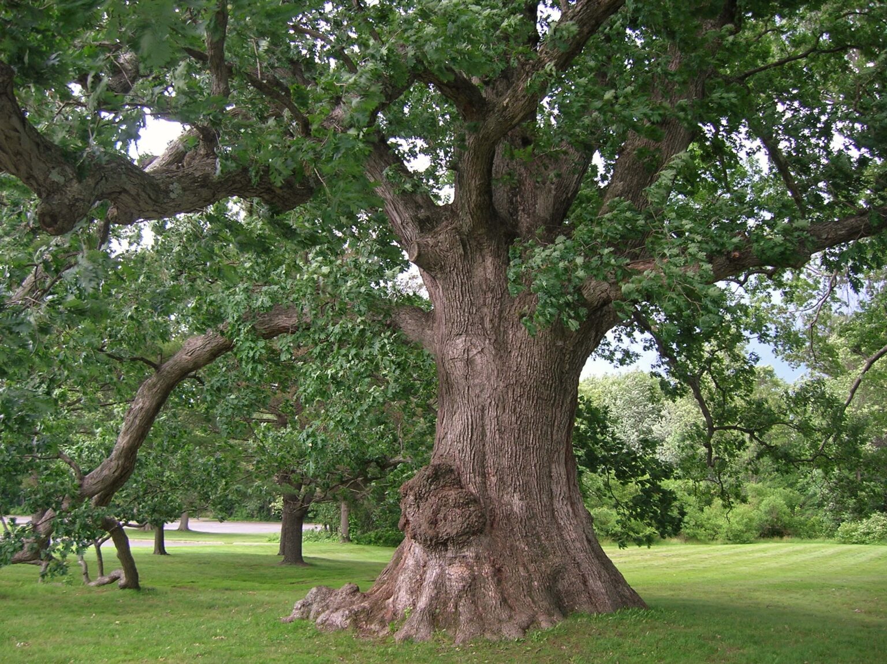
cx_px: 444
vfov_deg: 41.7
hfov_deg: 54.0
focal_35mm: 34
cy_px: 332
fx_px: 870
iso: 56
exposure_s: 1/30
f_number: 2.9
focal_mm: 5.7
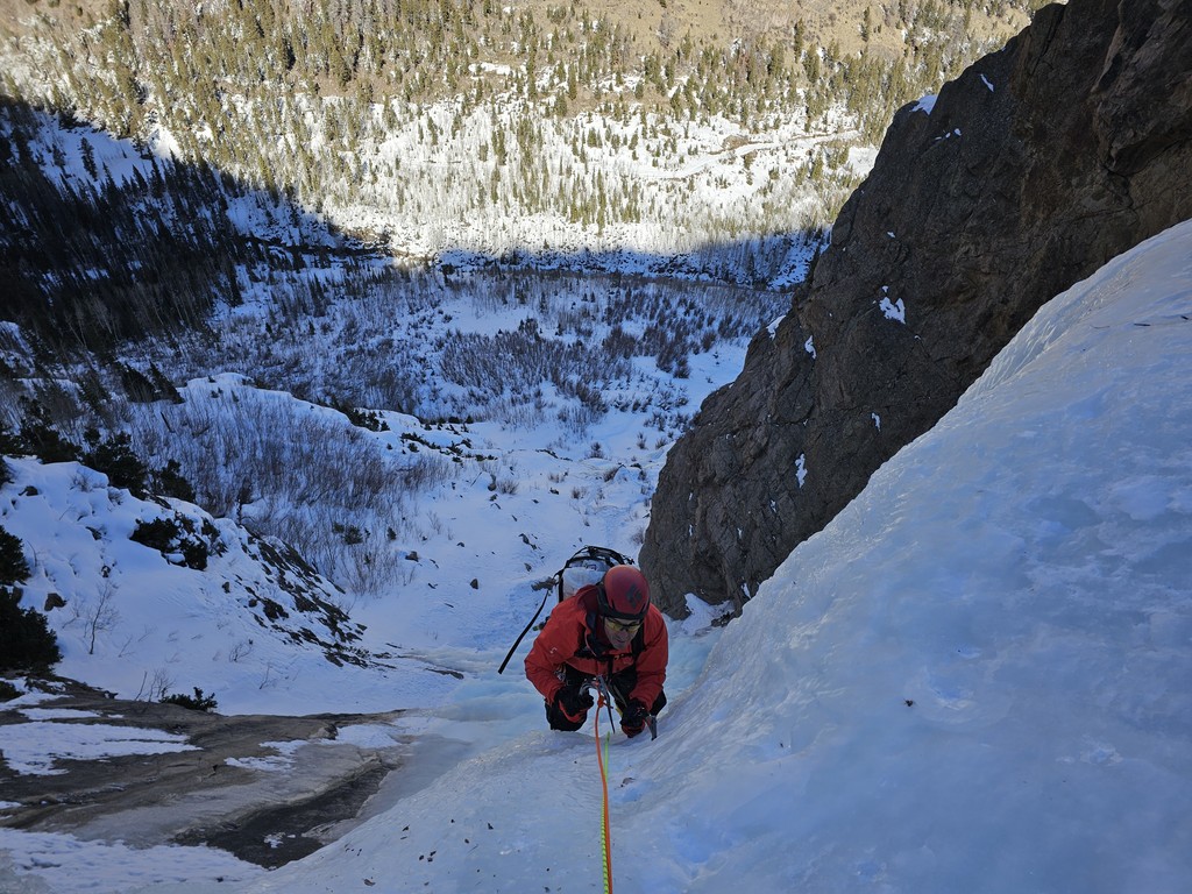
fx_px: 792
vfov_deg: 58.9
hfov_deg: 73.9
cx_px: 596
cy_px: 447
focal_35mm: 23
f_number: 1.7
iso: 10
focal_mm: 6.3
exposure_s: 1/624
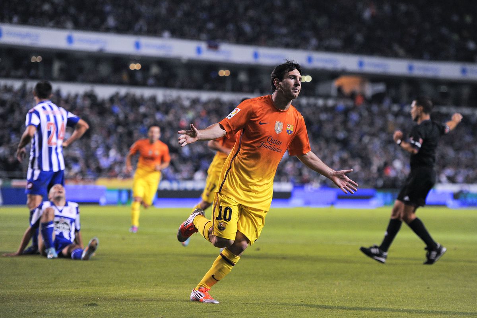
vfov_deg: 9.5
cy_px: 159
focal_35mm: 145
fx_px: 1920
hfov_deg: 14.2
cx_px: 238
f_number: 2.8
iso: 1600
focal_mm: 145
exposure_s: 1/800
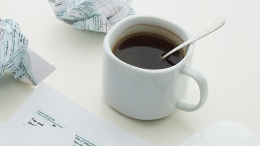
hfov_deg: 21.4
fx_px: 676
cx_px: 35
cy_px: 132
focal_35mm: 98
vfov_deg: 12.3
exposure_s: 1/210
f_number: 8
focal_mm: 35
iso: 800
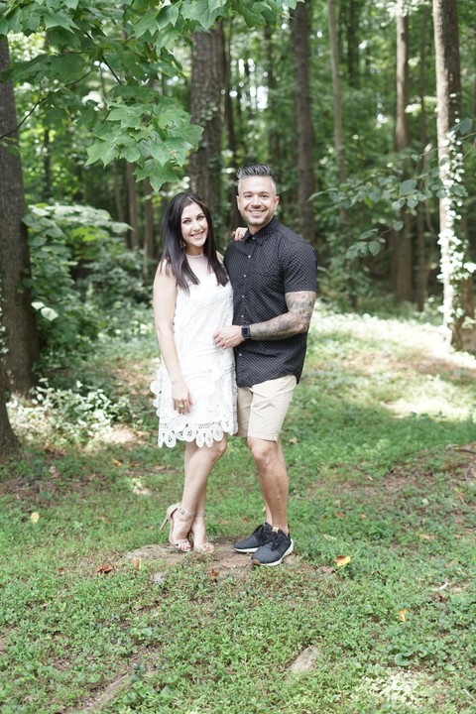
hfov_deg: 27.0
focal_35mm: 50
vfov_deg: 39.6
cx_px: 238
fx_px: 992
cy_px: 357
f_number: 2.5
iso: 320
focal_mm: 50
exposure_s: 1/125
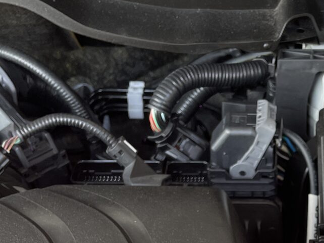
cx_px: 331
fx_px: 777
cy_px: 345
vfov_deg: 16.5
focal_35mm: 83
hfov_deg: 22.6
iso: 64
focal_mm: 4.2
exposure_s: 1/121
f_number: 1.6
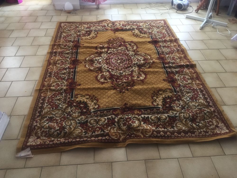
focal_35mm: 29
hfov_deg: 61.7
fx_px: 199
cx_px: 118
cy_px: 89
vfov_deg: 48.2
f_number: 2.2
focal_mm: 4.15
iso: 160
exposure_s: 1/33
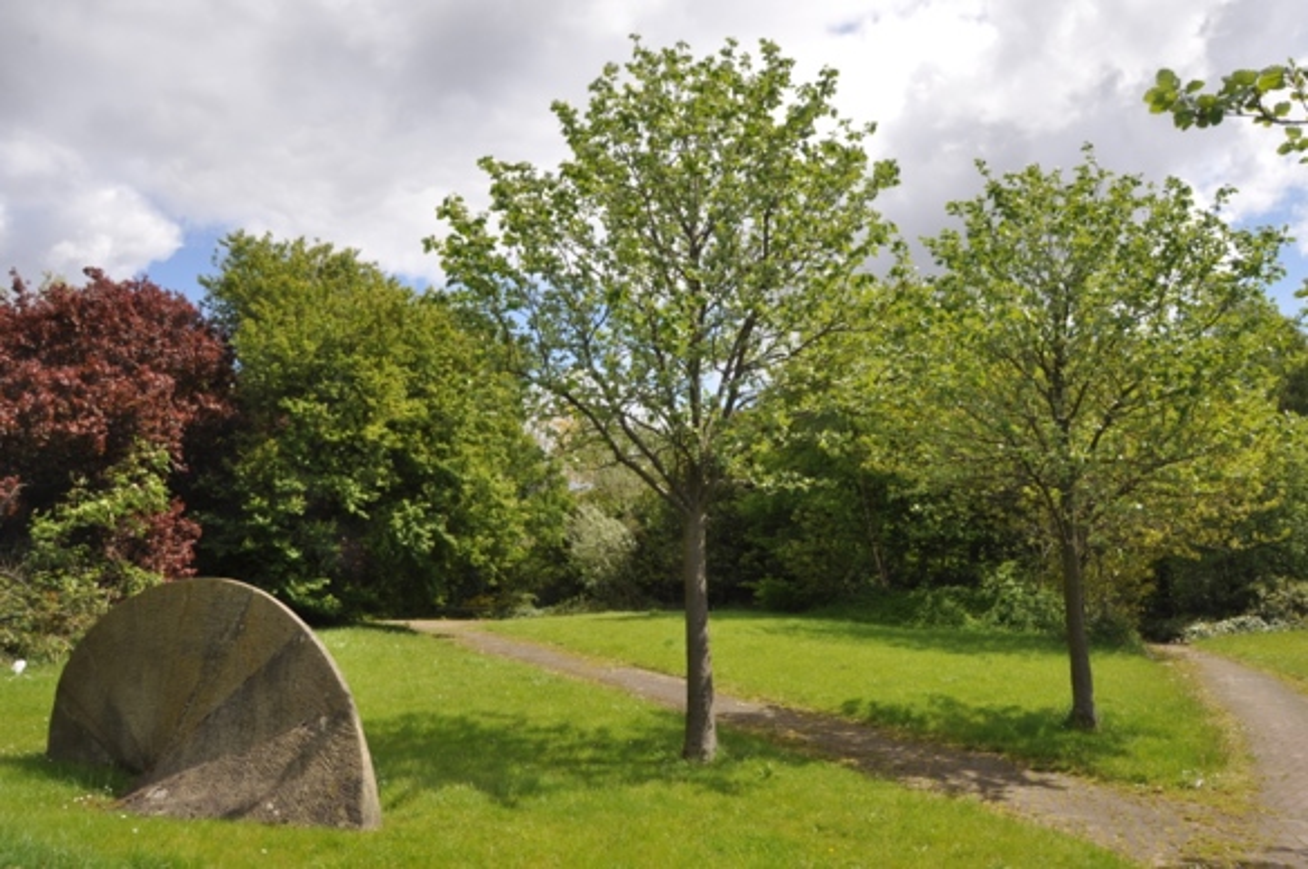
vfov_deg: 47.8
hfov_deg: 67.4
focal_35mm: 27
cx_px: 654
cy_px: 434
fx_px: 980
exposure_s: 1/160
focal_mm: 18
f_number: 13
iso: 200
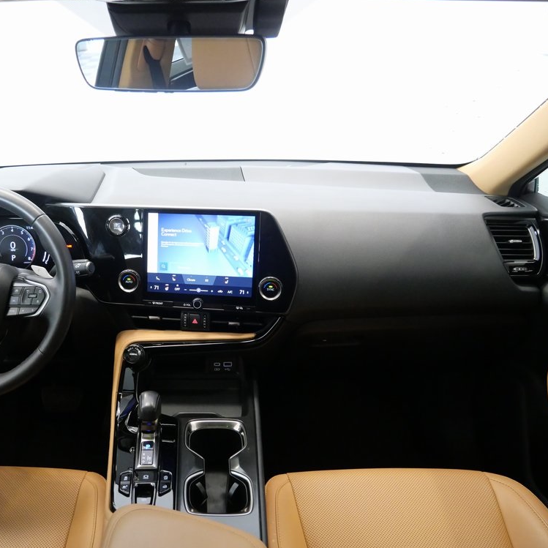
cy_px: 278
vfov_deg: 55.6
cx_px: 192
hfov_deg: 54.7
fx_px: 519
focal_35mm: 29
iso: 3200
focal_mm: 12
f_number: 3.5
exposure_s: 1/40
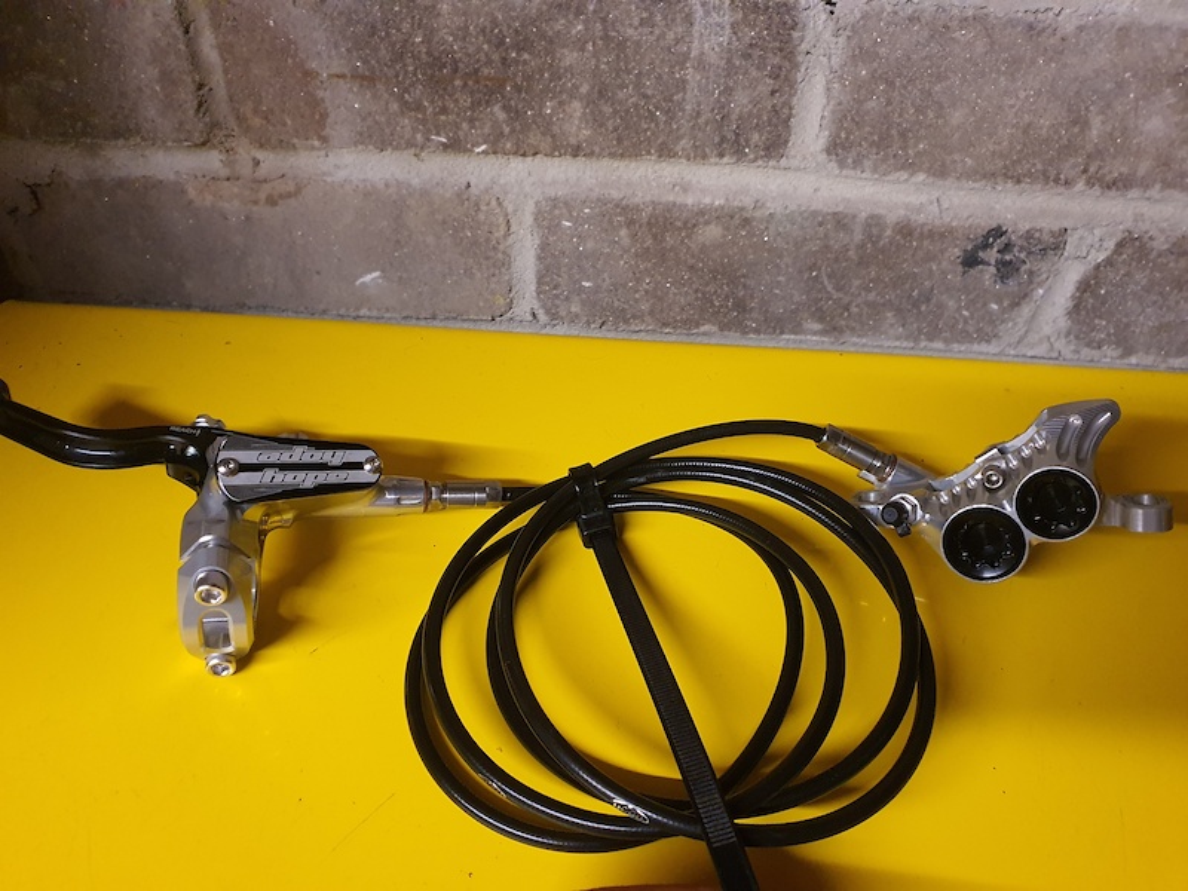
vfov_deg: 53.1
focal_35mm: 26
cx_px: 594
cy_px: 446
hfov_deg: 67.3
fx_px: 892
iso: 640
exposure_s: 1/50
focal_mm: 4.3
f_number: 2.4
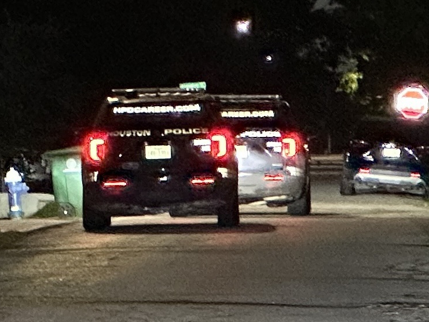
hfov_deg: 14.4
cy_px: 83
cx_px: 209
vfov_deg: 10.8
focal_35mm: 137
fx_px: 1697
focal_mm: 9
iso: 1600
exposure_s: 1/24
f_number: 2.8
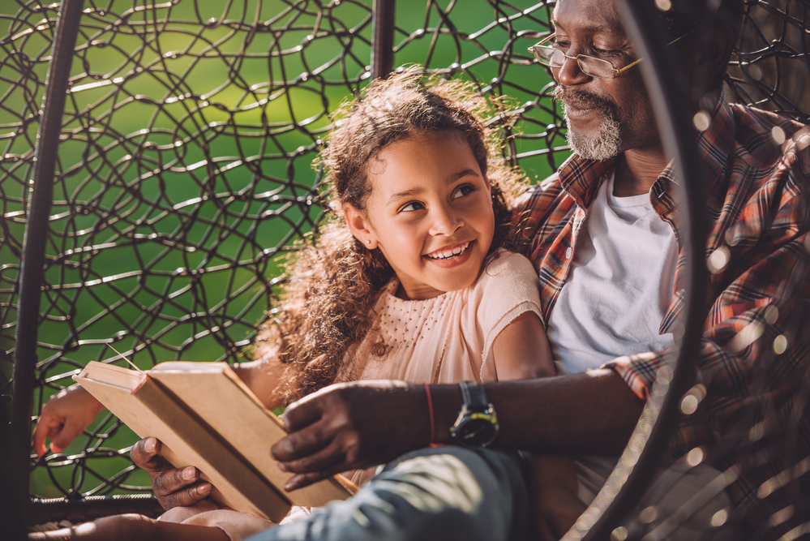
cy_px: 270
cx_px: 405
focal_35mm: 150
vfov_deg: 9.2
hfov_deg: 13.7
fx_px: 3376
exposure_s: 1/640
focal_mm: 150
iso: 100
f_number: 2.8
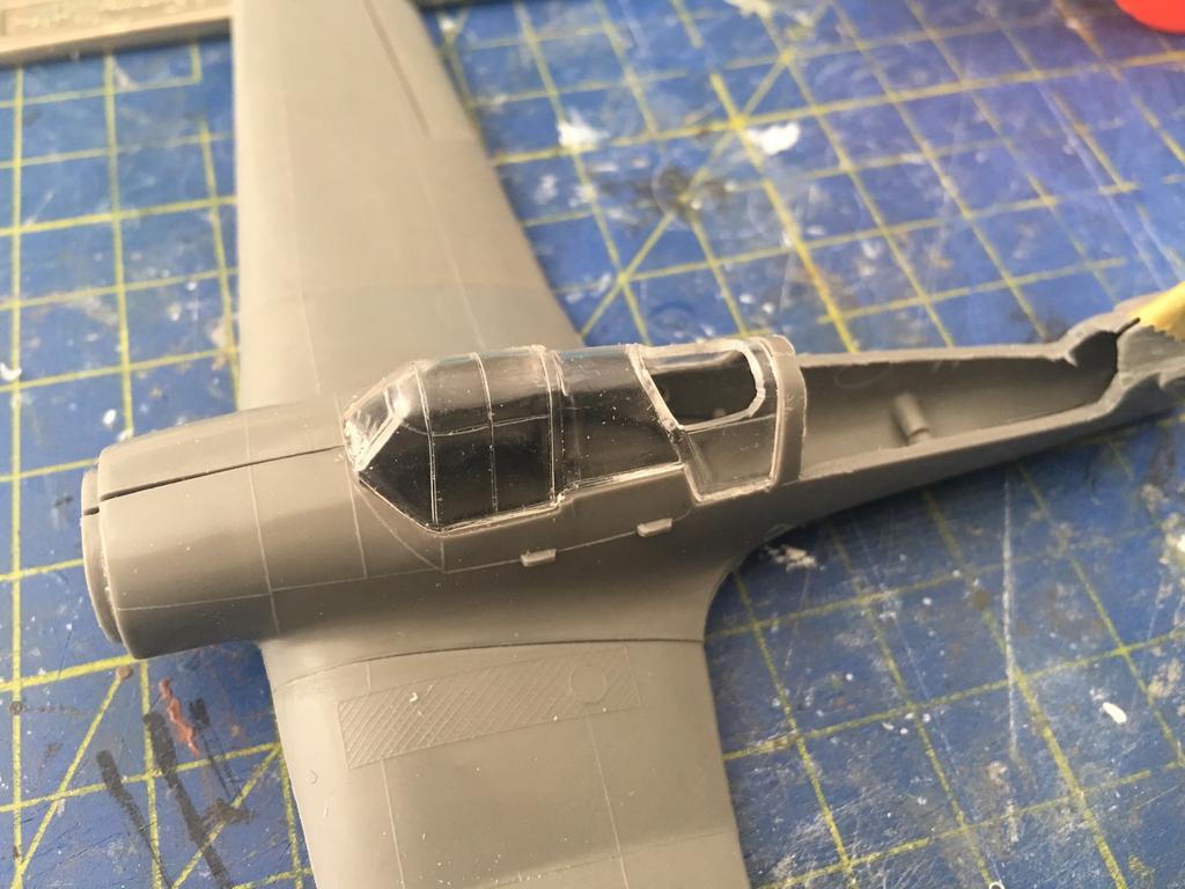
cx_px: 592
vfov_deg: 48.2
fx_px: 993
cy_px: 444
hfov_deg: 61.7
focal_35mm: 29
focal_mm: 4.15
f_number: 2.2
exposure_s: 1/17
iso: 80
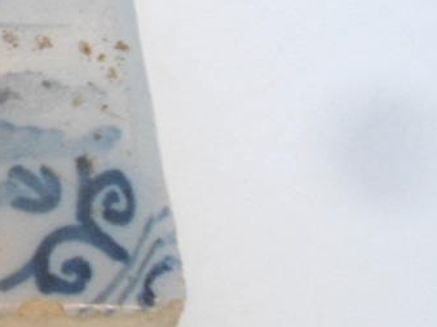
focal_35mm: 142
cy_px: -78
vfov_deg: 10.3
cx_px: -376
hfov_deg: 12.6
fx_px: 1791
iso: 400
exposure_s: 1/10
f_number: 3.2
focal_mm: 6.7
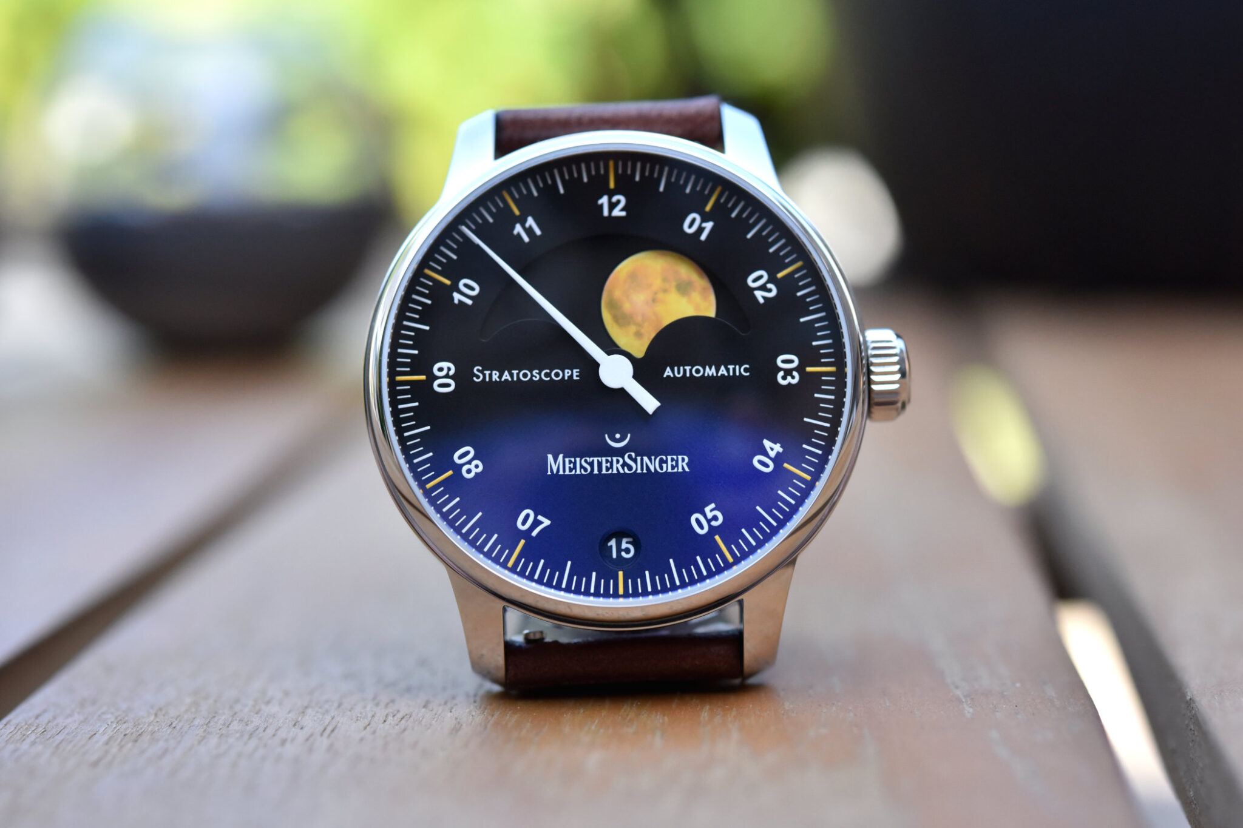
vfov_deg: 22.6
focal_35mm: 60
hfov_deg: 33.4
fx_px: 2071
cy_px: 414
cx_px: 622
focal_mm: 60
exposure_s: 1/1600
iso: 2000
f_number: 5.6
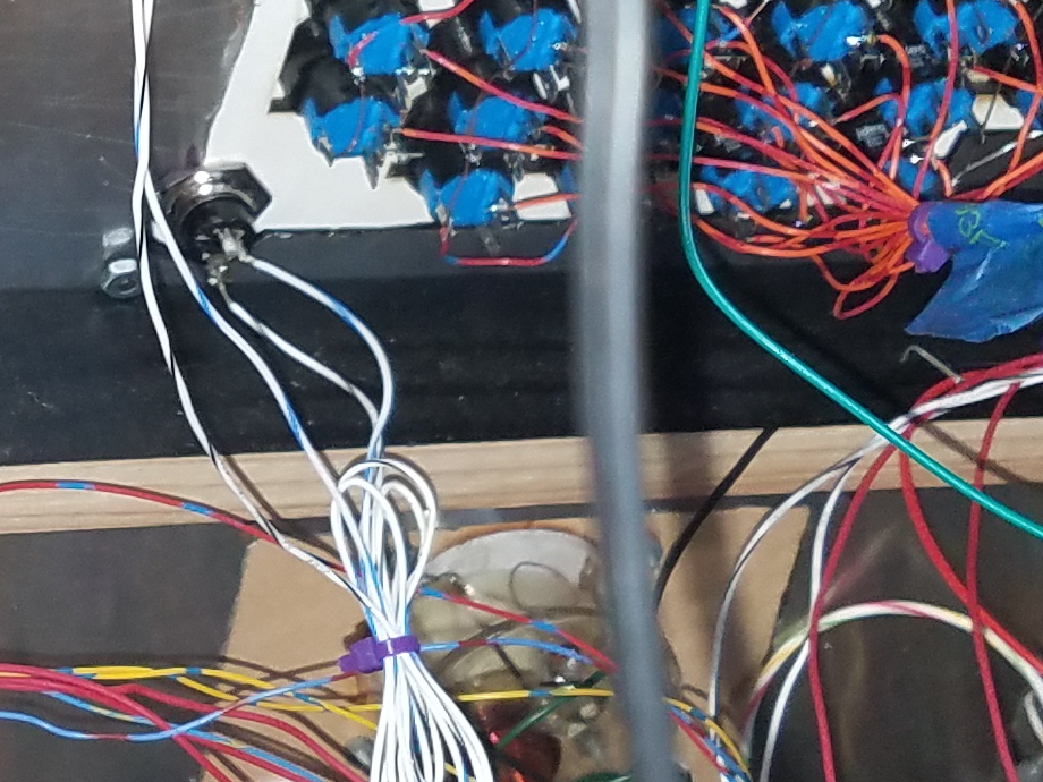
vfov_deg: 13.0
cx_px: -150
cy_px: 247
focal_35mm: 114
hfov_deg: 16.7
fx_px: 3435
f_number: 1.7
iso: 80
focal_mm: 4.2
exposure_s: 1/37
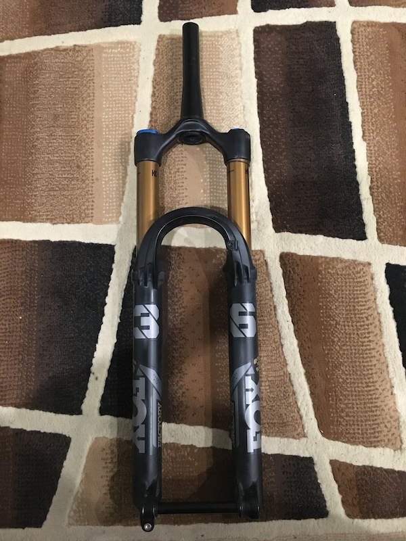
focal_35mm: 29
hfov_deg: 48.2
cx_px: 203
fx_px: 454
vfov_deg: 61.7
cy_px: 270
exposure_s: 1/15
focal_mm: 4.15
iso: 250
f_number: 2.2
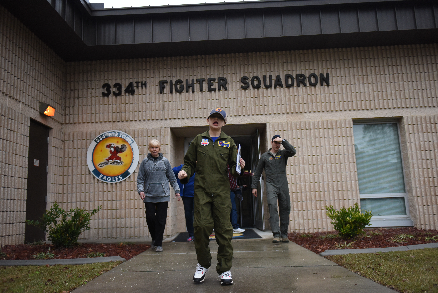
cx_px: 219
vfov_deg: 41.1
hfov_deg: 58.7
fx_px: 389
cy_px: 146
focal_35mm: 32
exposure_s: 1/5000
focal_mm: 32
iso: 1600
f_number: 2.8
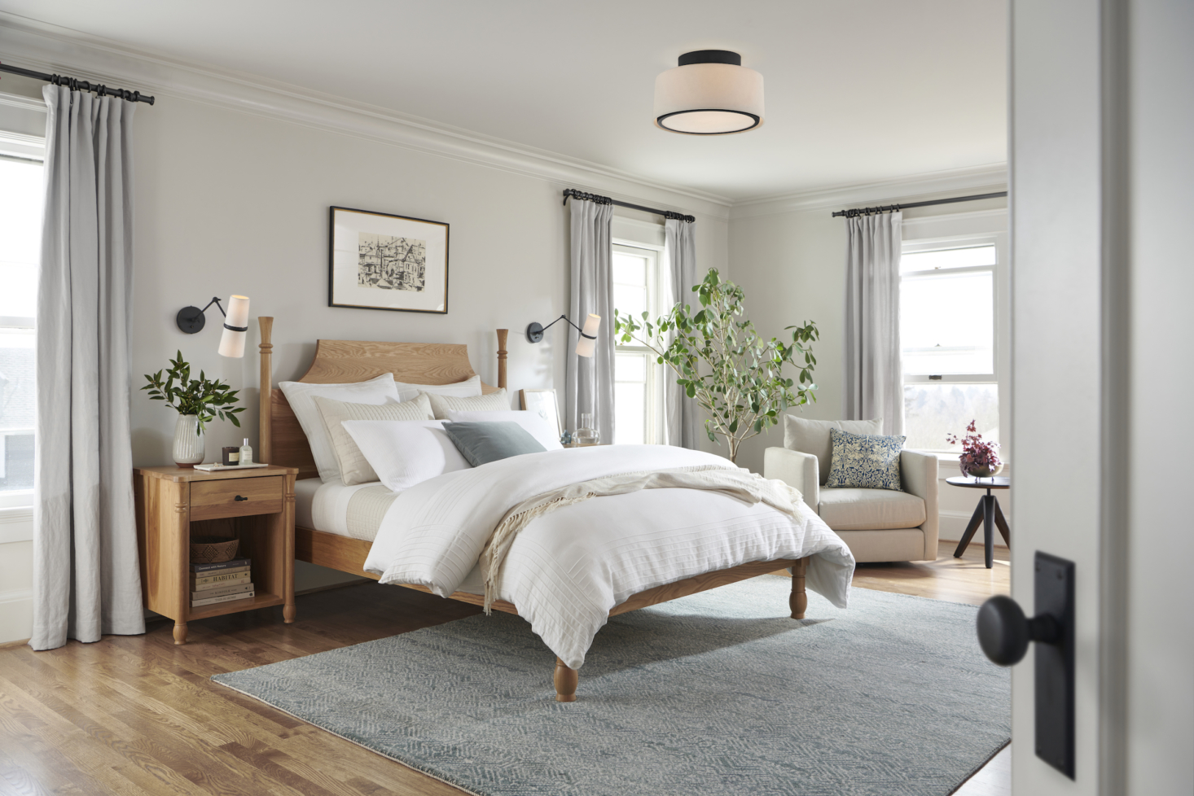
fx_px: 995
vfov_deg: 43.6
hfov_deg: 61.9
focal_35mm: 30
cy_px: 398
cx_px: 597
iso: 100
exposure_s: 1/25
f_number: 5.6
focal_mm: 30
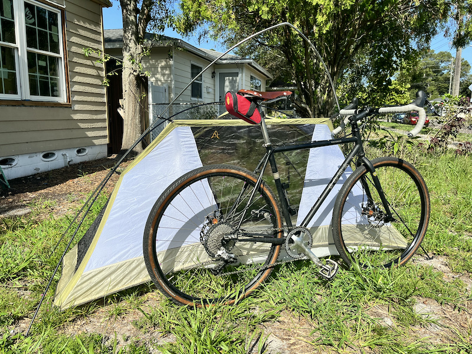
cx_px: 236
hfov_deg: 67.3
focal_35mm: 26
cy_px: 177
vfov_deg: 53.1
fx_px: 355
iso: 50
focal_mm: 5.1
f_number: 1.6
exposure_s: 1/2513
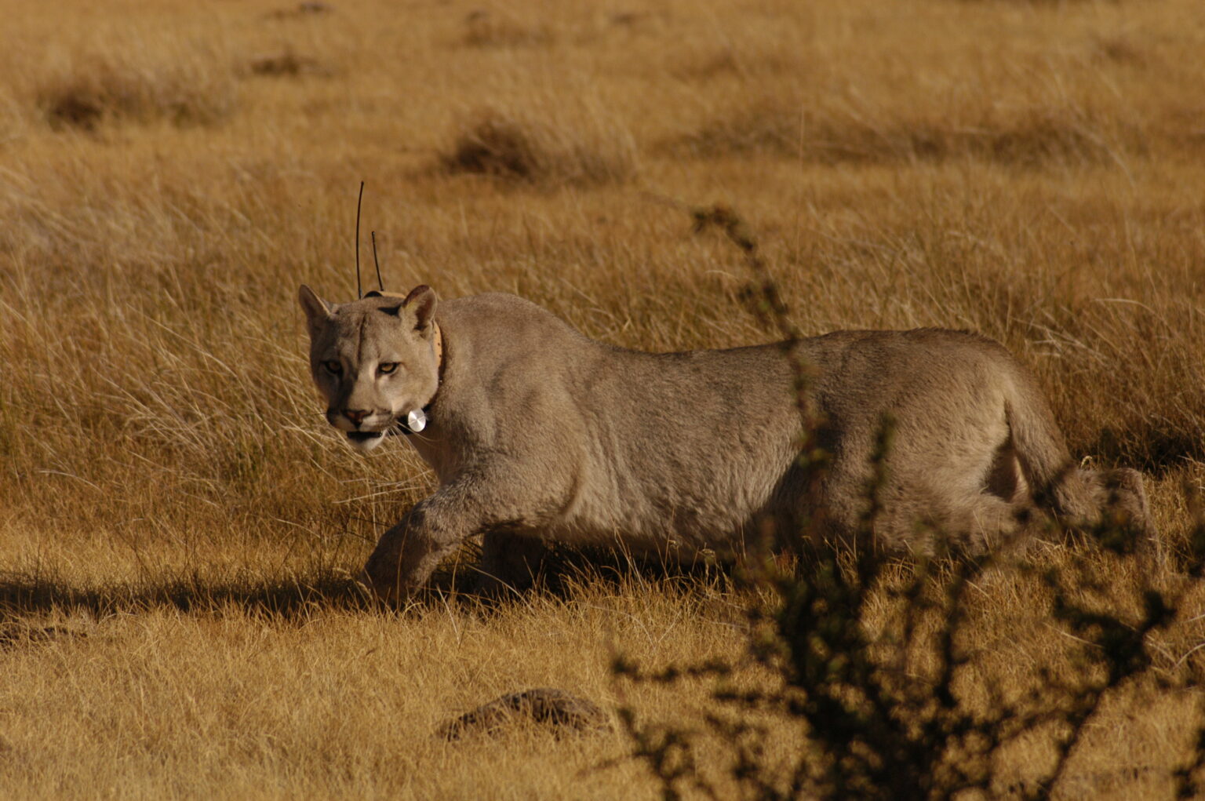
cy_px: 400
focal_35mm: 270
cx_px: 602
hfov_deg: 7.6
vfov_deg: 5.1
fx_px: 9029
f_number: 6.3
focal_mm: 180
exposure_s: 1/3000
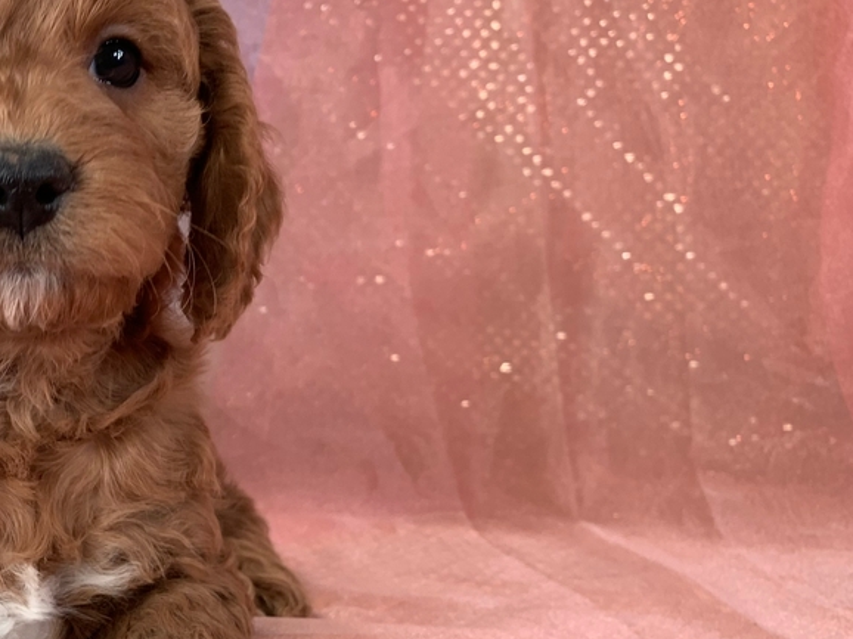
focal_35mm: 54
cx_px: 27
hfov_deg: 33.0
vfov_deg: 27.0
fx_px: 1330
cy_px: 363
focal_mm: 4.25
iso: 64
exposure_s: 1/120
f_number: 1.8
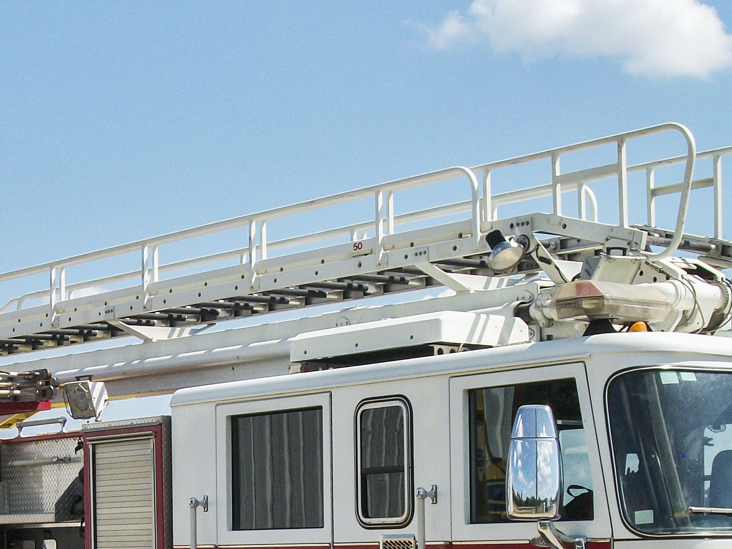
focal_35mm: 90
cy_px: 555
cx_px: 207
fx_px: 1903
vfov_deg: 16.1
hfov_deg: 21.6
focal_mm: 7.1
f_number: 9.9
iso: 80
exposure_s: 1/160
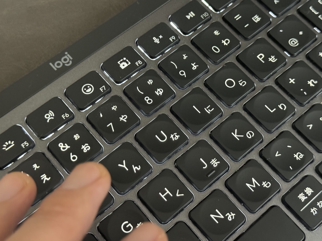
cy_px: 107
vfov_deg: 26.1
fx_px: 521
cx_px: 182
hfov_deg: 34.3
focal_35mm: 56
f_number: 1.78
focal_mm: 6.76
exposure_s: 1/30
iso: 800
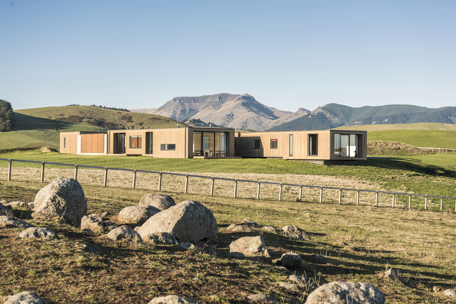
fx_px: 887
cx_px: 228
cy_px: 152
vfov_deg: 19.5
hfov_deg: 28.8
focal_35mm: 70
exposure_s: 1/320
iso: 100
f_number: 7.1
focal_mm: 70
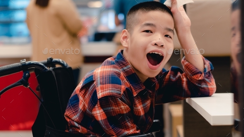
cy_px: 71
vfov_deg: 15.3
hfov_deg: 26.9
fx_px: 511
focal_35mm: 79
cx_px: 122
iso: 400
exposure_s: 1/125
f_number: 1.8
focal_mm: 50
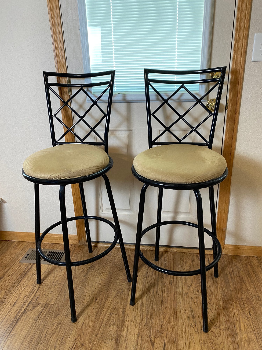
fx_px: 262
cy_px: 175
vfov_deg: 67.3
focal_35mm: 26
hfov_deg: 53.1
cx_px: 131
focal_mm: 4.25
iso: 125
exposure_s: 1/60
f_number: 1.8
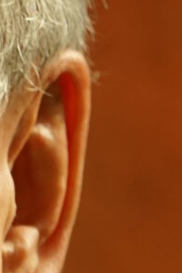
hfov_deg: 0.6
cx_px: -401
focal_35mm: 2133
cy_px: 509
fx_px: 16174
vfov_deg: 1.0
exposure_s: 1/500
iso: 500
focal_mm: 300
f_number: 5.6
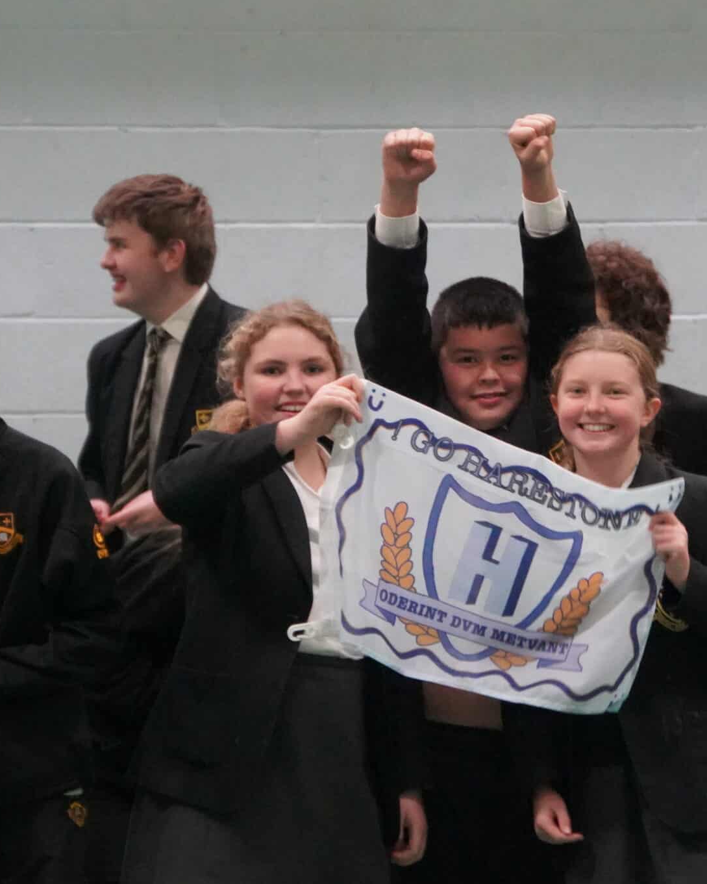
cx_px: 541
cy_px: 442
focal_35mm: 233
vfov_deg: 8.3
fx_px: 6094
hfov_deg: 6.6
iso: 12800
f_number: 6.3
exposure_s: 1/200
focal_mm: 110
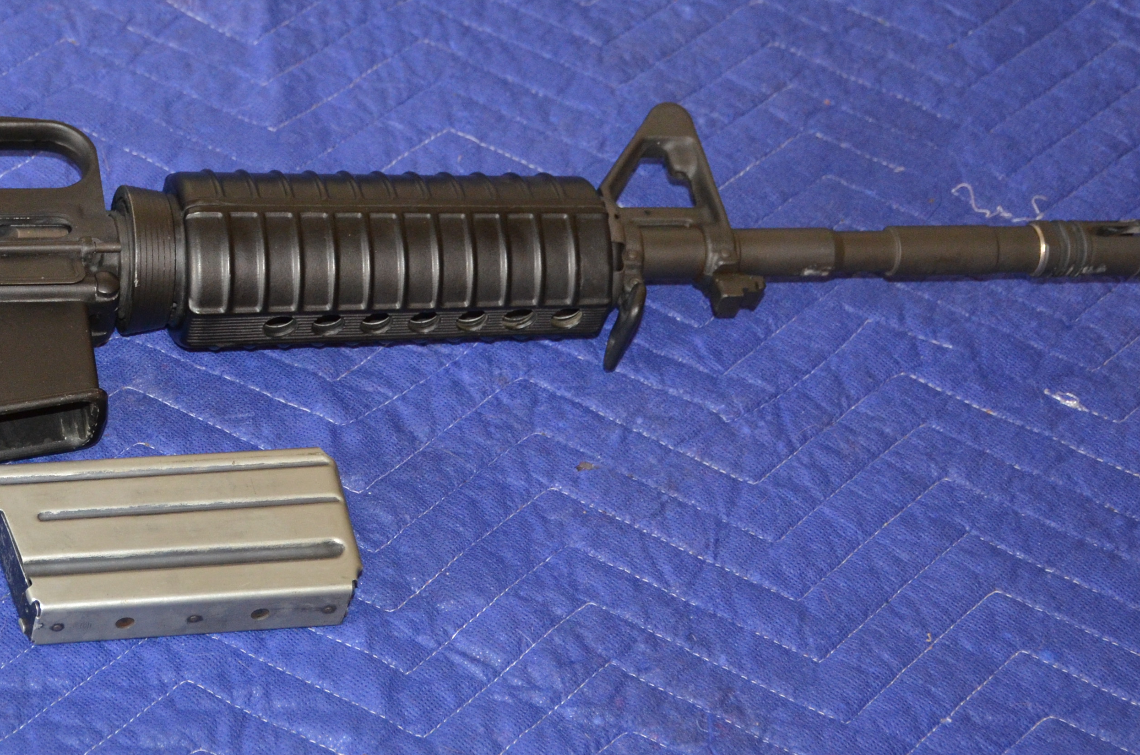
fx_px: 3002
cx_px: 109
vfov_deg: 14.3
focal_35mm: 95
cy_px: 221
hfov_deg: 21.0
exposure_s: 1/60
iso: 800
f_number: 4
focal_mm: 32
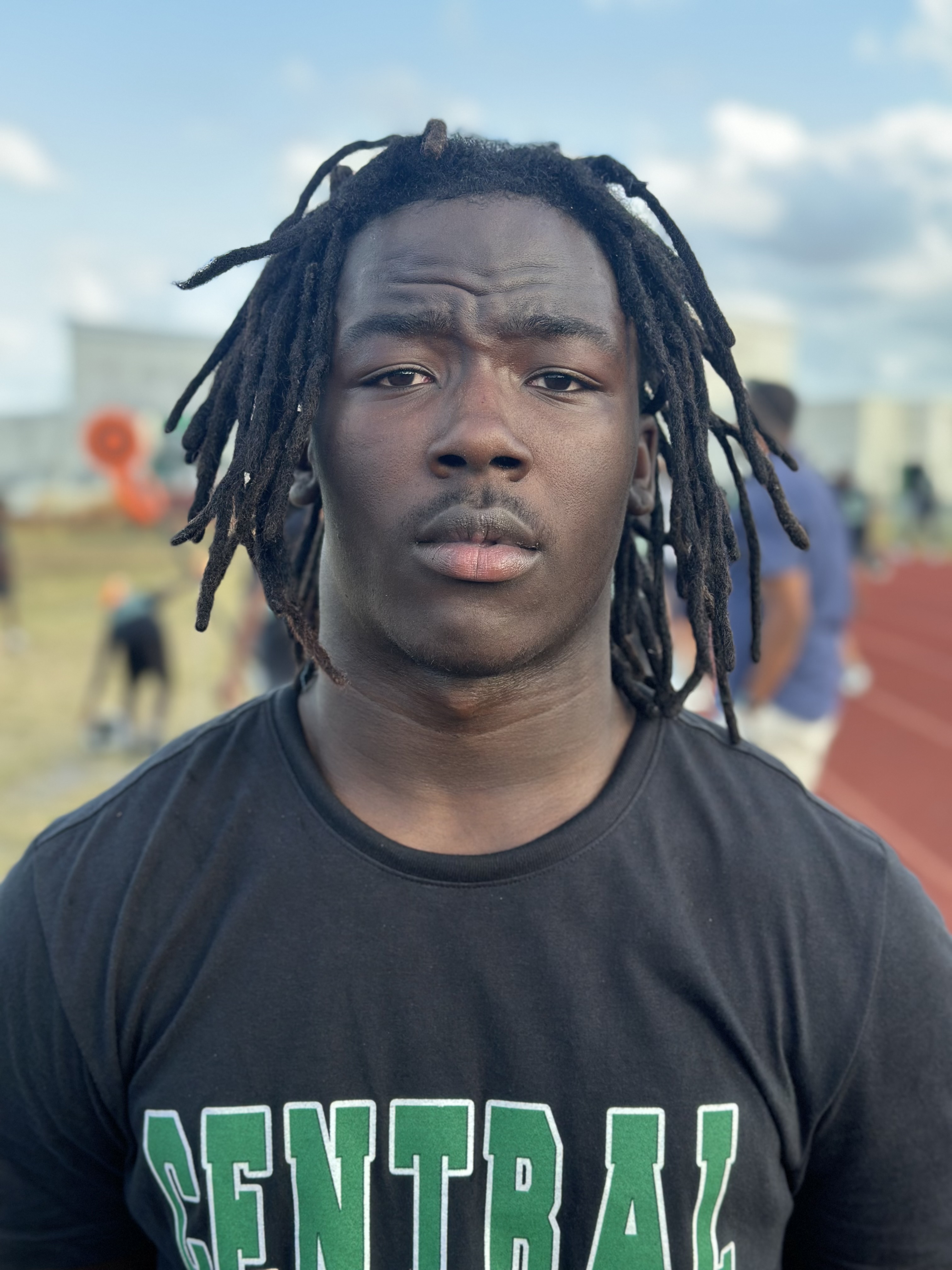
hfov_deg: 30.3
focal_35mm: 48
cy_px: 635
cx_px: 476
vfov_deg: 39.7
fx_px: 1760
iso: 80
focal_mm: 6.86
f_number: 1.78
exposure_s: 1/496
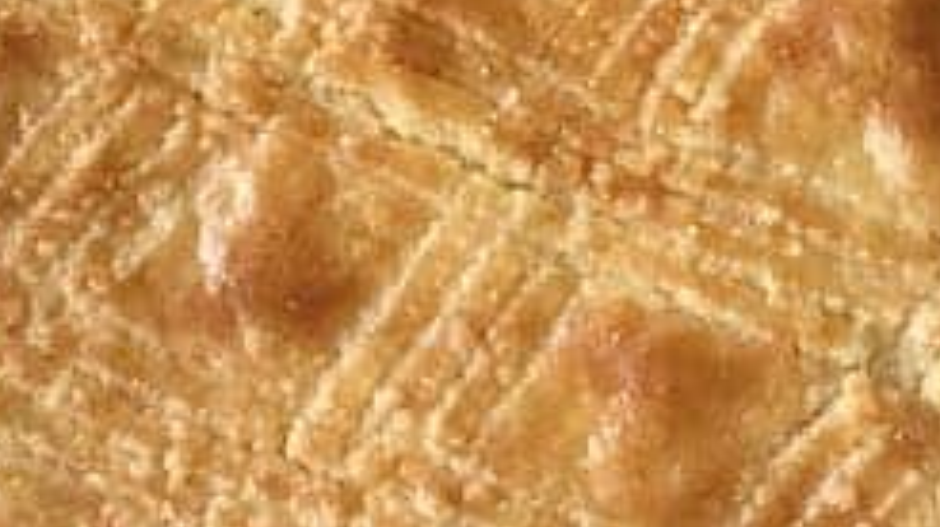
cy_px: -202
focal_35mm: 159
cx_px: 497
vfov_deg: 7.5
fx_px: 3961
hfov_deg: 13.5
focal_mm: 3.99
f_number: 1.8
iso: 50
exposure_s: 1/17
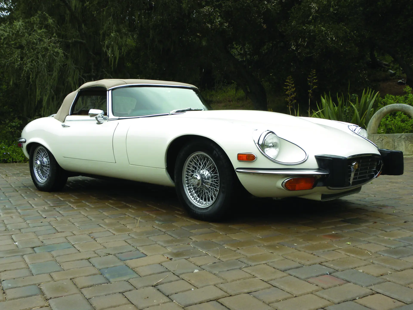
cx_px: 206
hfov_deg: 45.8
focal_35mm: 41
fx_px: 489
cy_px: 155
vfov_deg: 35.1
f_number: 5.6
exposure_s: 1/217
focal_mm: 7.3
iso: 64
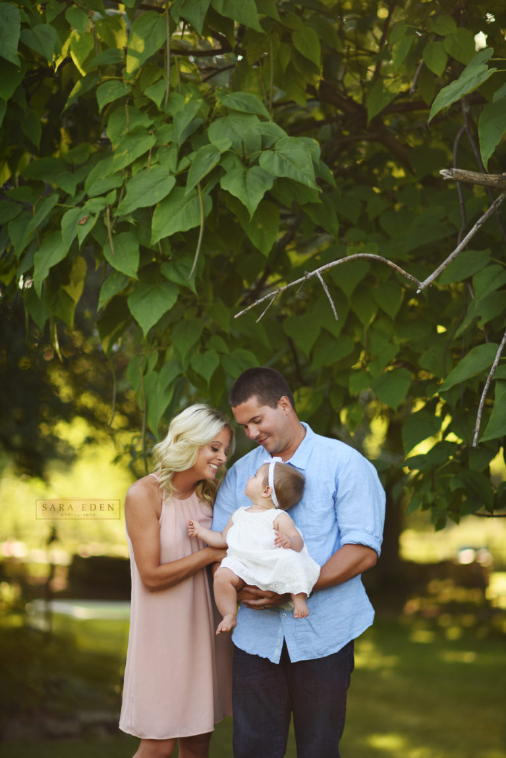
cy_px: 379
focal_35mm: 135
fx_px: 2844
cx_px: 253
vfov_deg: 15.2
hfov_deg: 10.2
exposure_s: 1/640
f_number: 2
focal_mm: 135
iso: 125
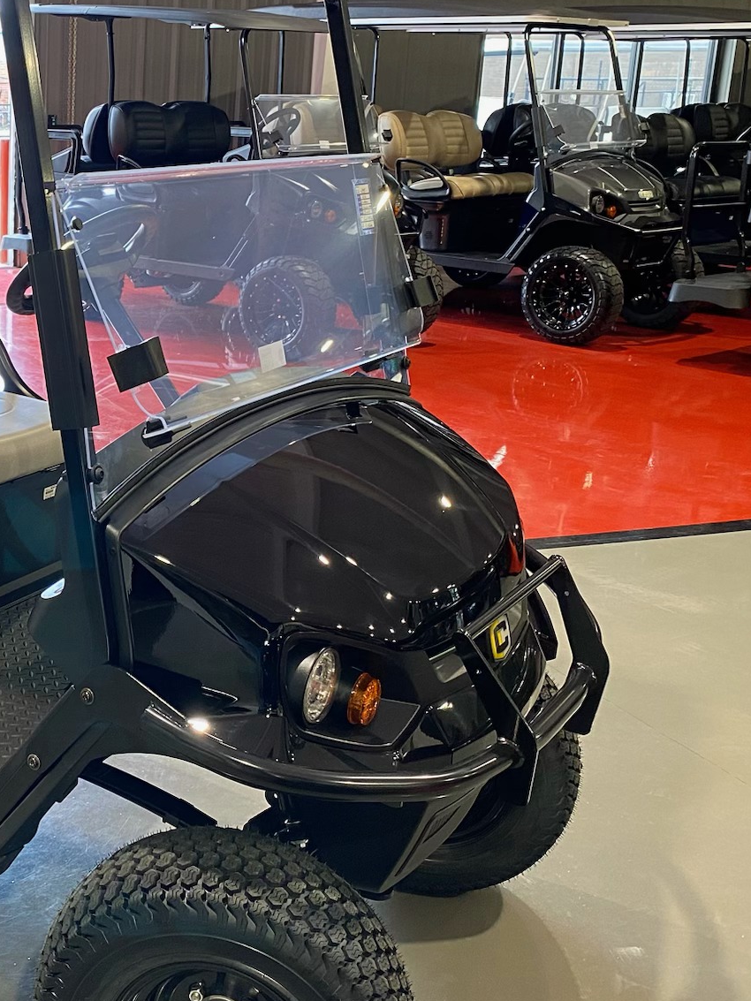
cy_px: 440
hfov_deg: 29.0
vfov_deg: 40.4
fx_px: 1359
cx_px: 5
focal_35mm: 47
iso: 80
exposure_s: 1/60
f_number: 1.8
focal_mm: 4.25
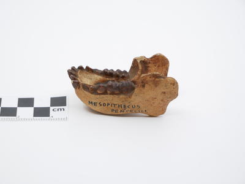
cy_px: 92
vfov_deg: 12.3
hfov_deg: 16.4
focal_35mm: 120
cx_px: 122
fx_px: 849
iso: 200
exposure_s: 1/50
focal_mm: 60
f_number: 8
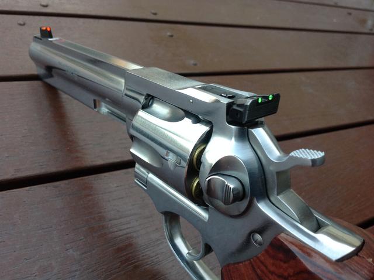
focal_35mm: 35
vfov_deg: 40.6
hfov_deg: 52.7
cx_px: 187
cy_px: 140
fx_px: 378
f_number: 2.4
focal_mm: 4.28
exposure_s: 1/120
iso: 100
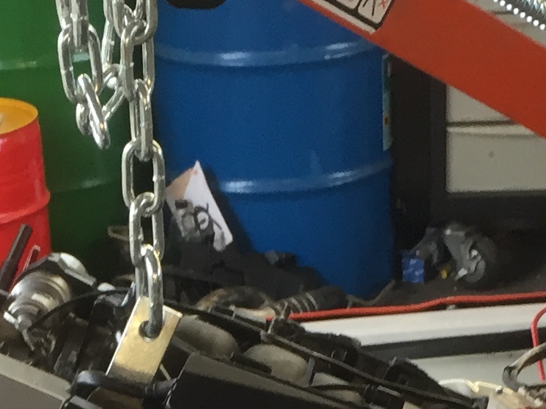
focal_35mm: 127
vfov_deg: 10.9
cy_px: 740
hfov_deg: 15.5
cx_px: 203
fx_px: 2004
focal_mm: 4.15
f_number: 2.2
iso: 32
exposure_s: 1/33
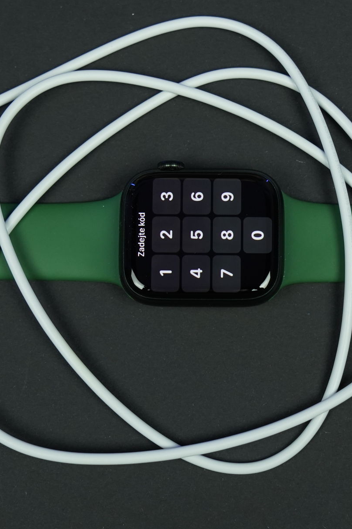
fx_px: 1247
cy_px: 250
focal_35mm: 85
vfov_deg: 23.9
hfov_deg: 16.1
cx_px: 216
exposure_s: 1/160
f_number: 6.3
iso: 1000
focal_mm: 40
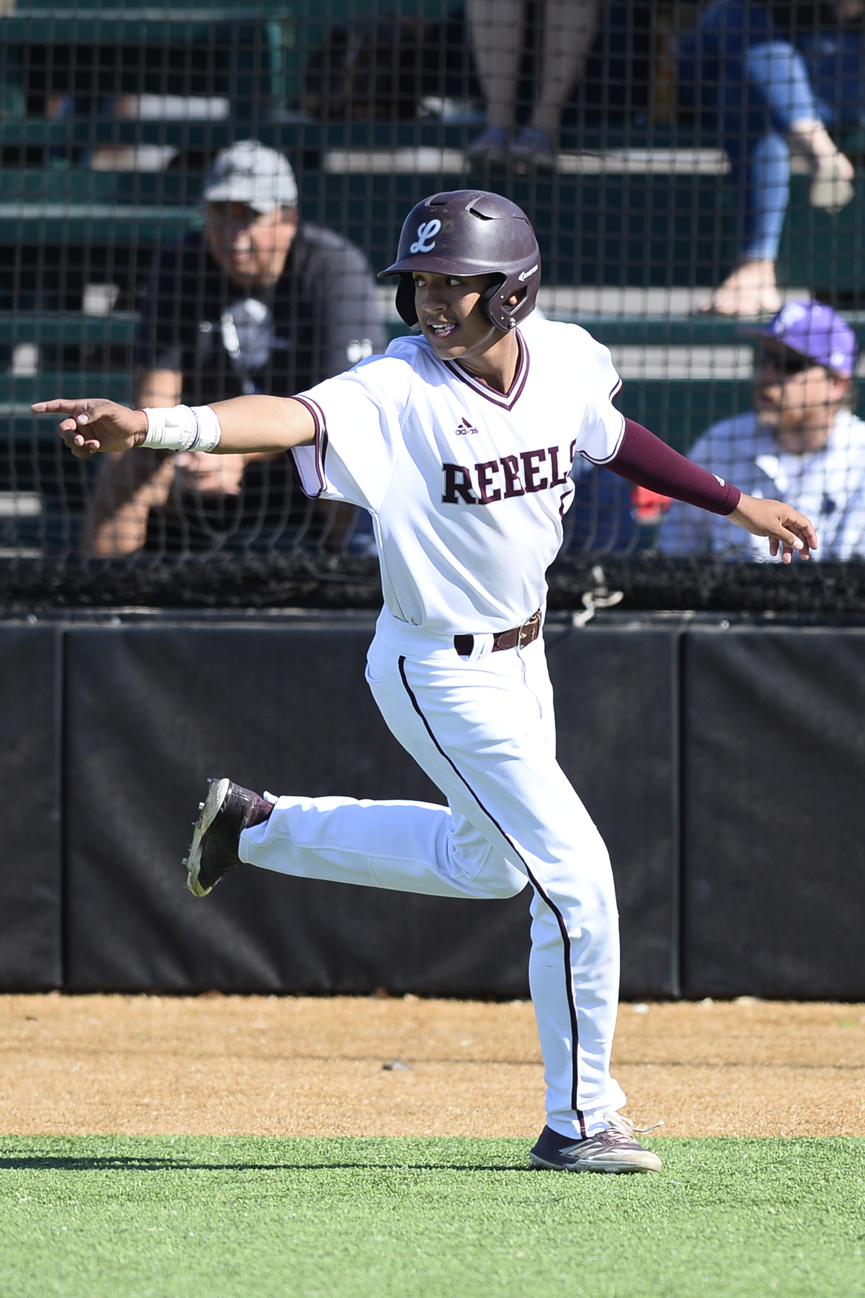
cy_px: 649
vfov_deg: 6.9
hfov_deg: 4.6
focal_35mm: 300
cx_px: 432
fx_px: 10814
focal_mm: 300
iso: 400
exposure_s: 1/4000
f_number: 3.2
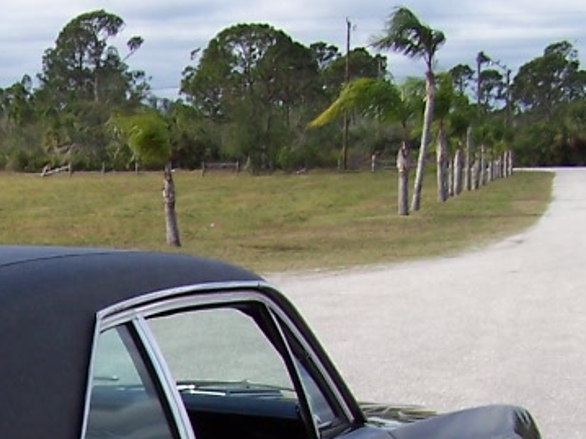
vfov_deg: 11.1
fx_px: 2149
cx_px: -162
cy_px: 718
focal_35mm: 127
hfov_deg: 14.9
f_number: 4
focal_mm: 6.3
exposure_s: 1/500
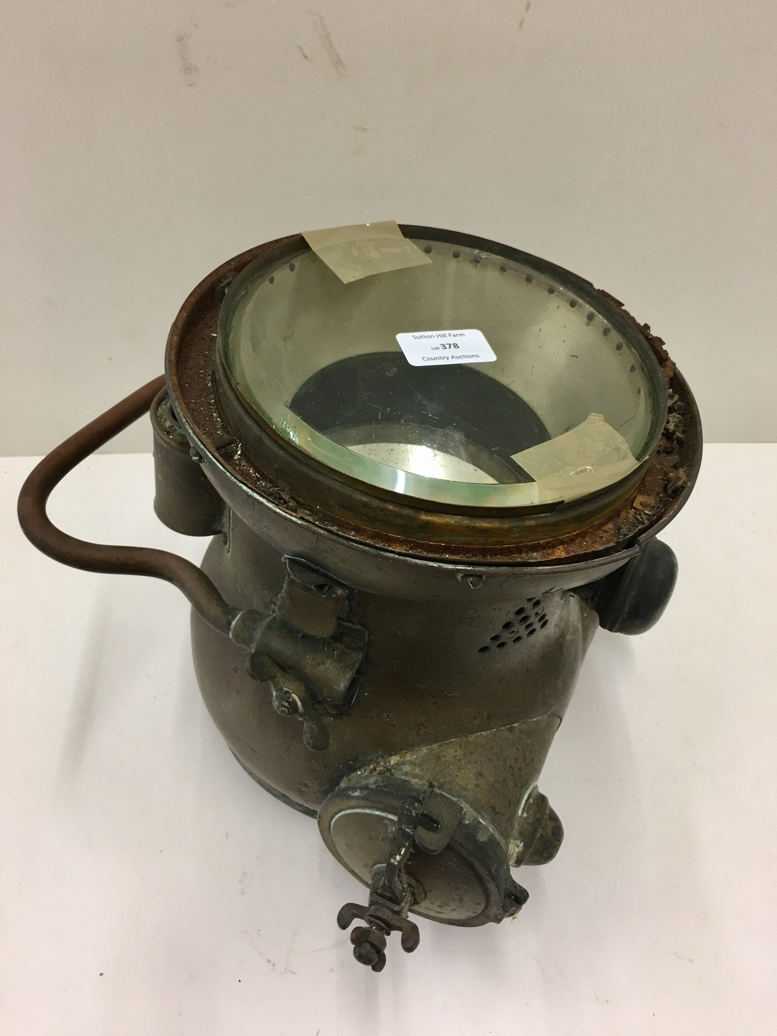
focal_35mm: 29
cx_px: 388
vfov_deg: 61.7
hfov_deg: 48.2
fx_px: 868
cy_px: 518
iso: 32
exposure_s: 1/17
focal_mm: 4.15
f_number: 2.2
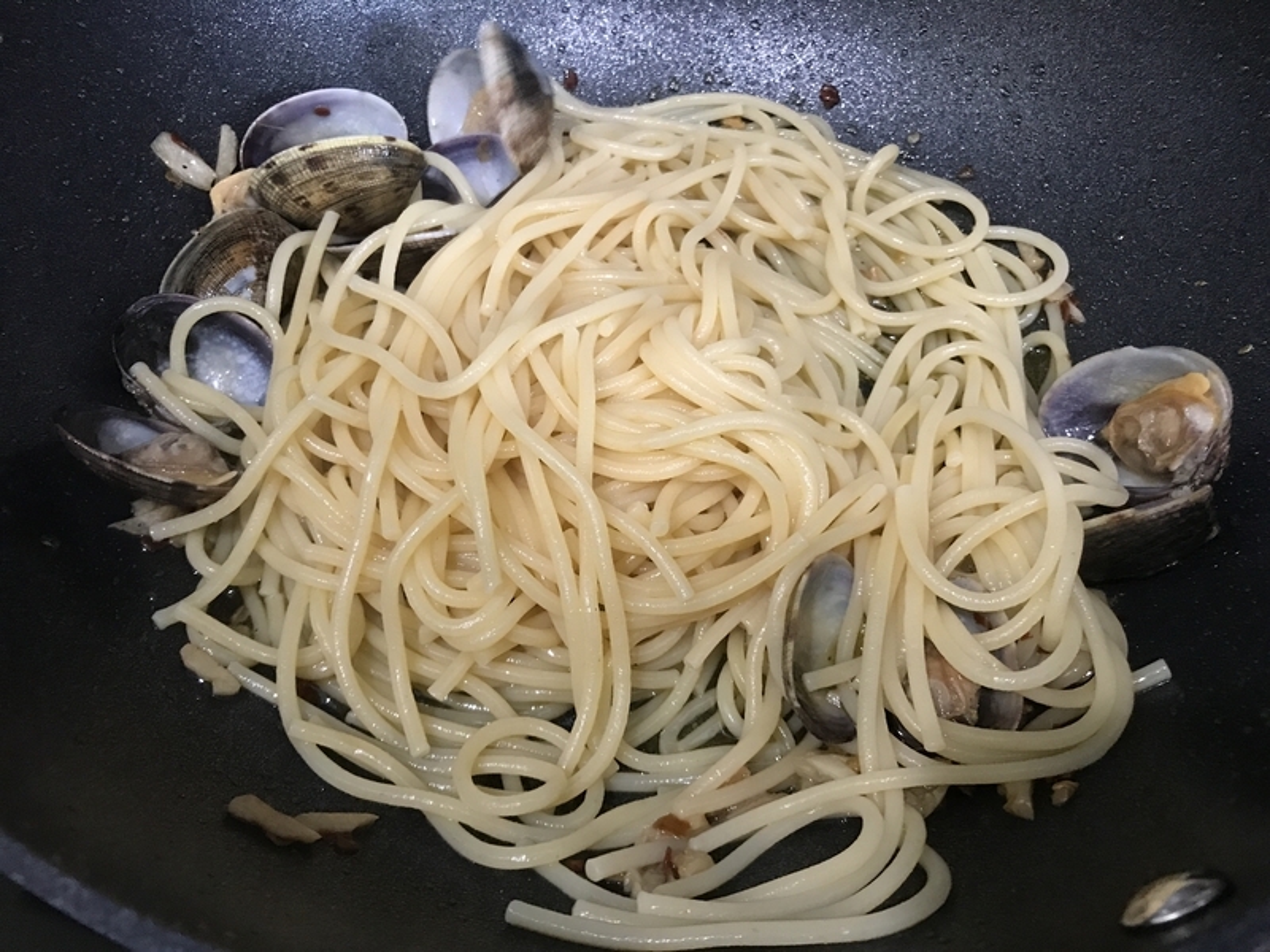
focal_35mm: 28
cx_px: 635
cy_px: 476
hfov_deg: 63.4
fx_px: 1027
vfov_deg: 49.7
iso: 100
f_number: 1.8
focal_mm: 3.99
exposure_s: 1/14
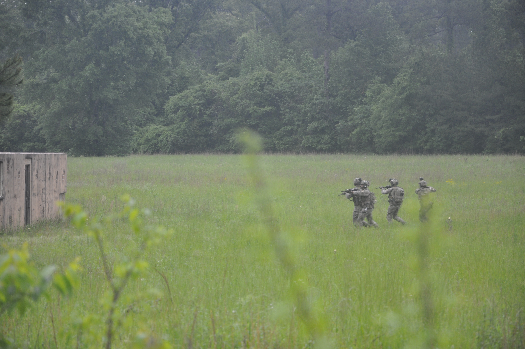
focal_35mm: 158
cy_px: 174
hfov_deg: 13.1
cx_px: 262
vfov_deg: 8.7
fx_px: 2294
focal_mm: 105
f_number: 5.6
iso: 400
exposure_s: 1/40
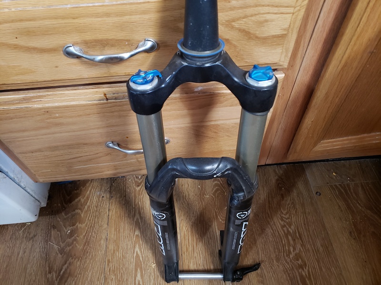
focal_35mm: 26
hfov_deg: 67.3
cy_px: 142
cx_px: 190
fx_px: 286
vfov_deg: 53.1
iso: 250
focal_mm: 4.3
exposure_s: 1/12
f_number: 1.5
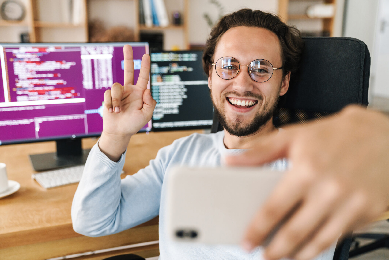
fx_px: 486
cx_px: 194
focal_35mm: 45
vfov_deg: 29.9
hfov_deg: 43.6
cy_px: 130
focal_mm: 45
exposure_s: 1/125
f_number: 2.8
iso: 1250
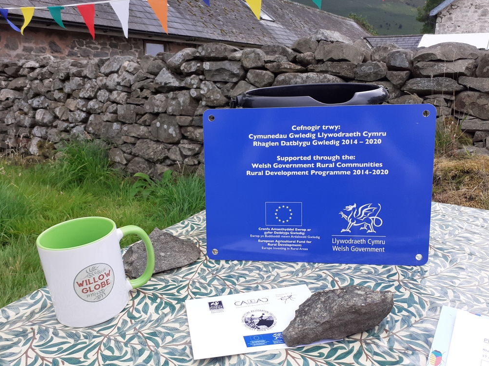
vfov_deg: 49.7
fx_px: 395
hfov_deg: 63.4
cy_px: 187
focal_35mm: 28
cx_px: 243
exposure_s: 1/1013
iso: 40
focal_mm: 3.6
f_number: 1.9
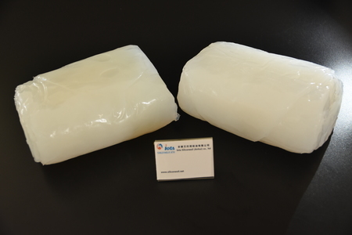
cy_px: 118
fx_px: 411
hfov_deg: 46.4
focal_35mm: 42
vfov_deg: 31.9
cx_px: 176
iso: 900
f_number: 3.2
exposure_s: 1/50
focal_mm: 28
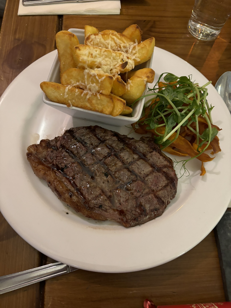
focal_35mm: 26
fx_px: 231
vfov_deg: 67.3
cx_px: 116
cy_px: 154
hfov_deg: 53.1
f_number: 1.6
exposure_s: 1/25
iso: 500
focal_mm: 5.96
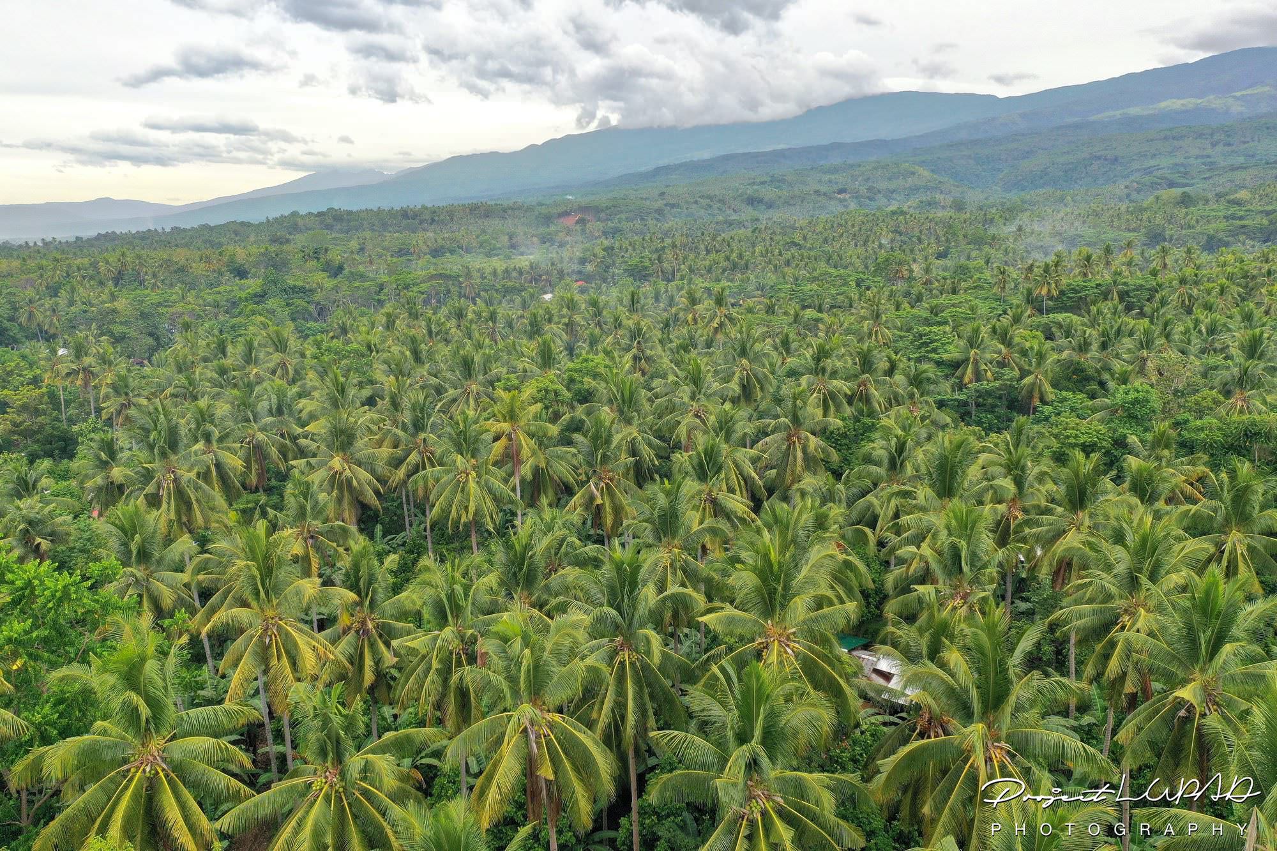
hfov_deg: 65.5
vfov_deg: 46.4
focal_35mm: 28
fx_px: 993
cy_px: 426
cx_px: 638
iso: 100
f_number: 4.5
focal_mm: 10.26
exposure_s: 1/120
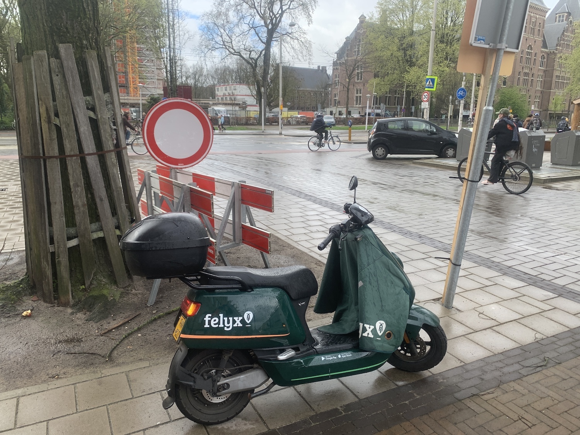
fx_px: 436
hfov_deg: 67.3
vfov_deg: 53.1
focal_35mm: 26
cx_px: 290
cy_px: 218
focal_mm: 4.25
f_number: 1.8
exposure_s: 1/555
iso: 25
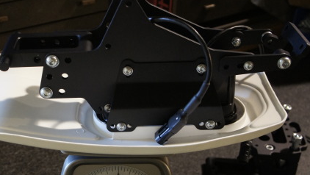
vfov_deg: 21.0
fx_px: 469
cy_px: 122
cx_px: 104
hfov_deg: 36.2
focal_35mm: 57
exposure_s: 1/40
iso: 1600
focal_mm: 24
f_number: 4
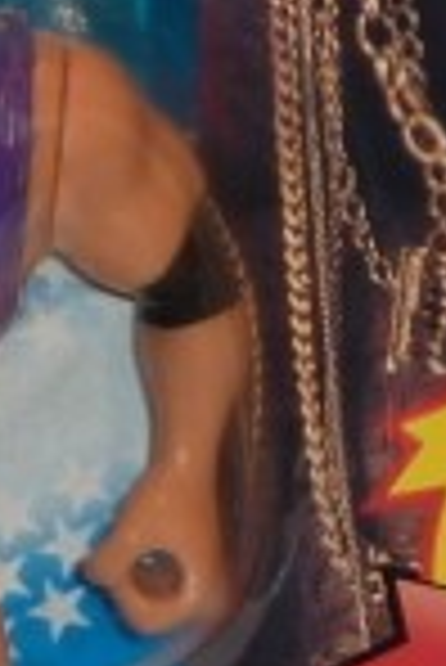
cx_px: 36
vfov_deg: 5.5
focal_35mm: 373
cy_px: -178
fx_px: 6915
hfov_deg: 3.7
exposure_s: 1/30
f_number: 3.9
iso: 100
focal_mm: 9.7
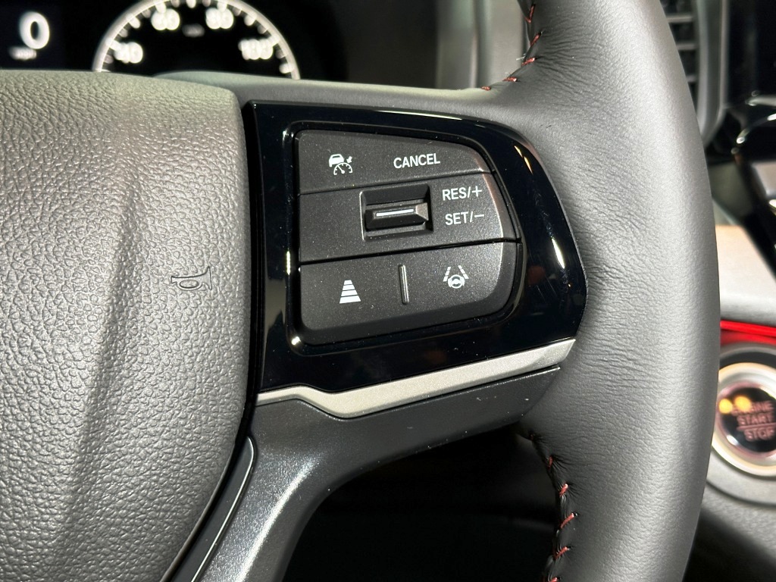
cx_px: 388
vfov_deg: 30.3
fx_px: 1076
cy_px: 291
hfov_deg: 39.7
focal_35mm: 48
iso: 400
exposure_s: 1/30
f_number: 1.78
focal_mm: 6.86
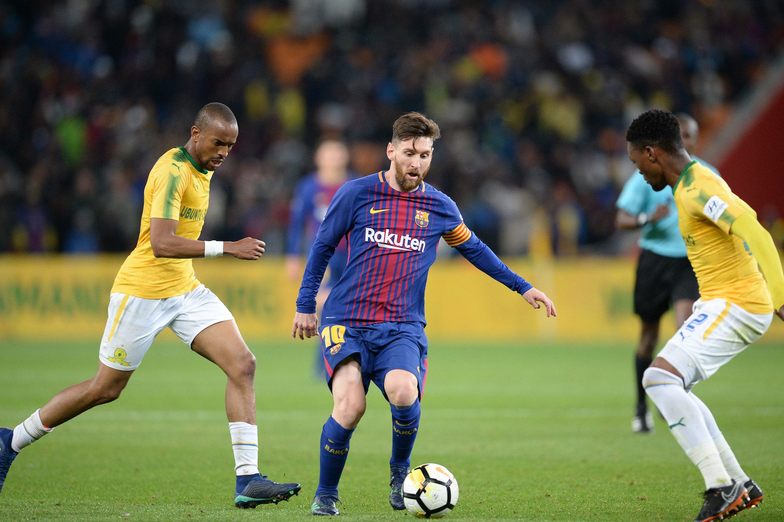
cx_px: 392
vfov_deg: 3.4
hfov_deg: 5.2
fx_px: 8706
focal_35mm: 400
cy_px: 261
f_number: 3.2
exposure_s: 1/1000
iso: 2500
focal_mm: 400
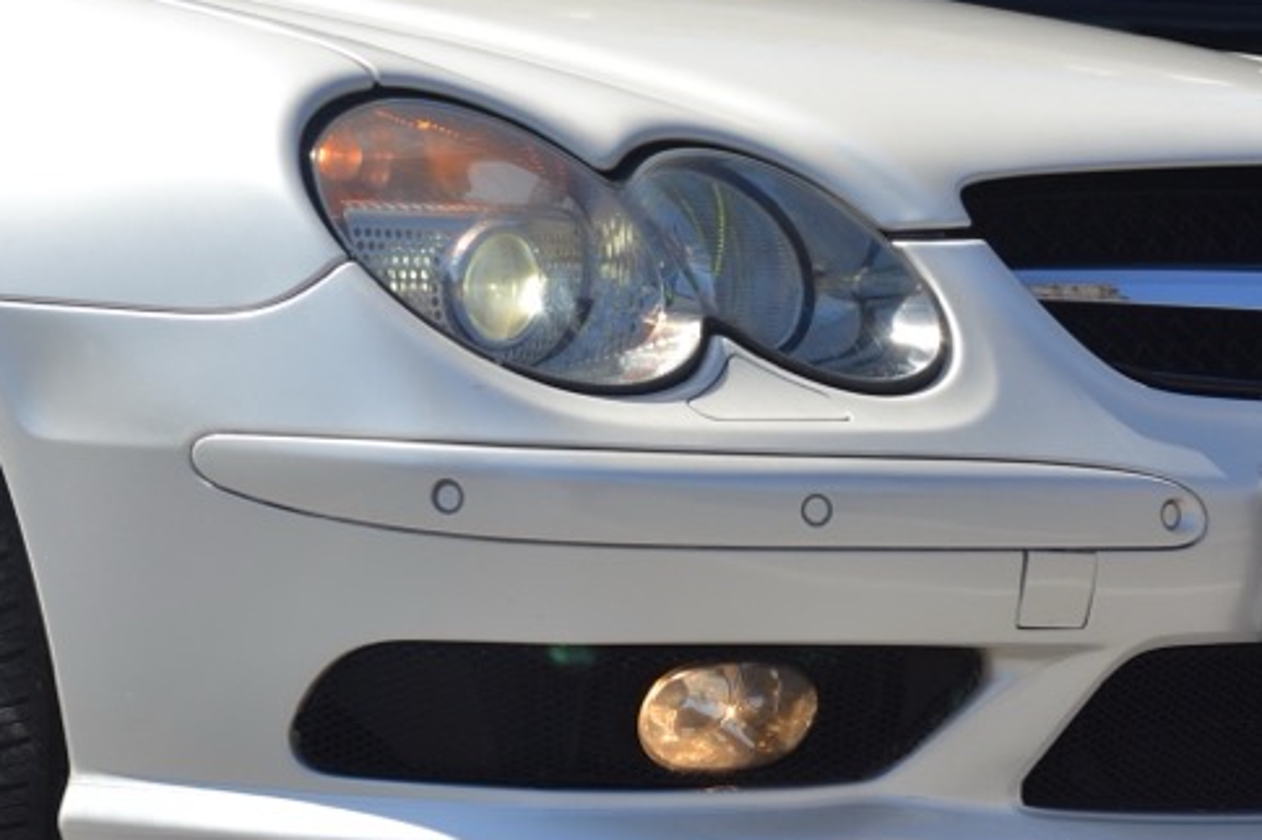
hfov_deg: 17.8
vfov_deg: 11.9
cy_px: 479
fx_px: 4030
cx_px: 739
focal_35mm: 115
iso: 100
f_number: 8
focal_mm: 40
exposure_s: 1/250
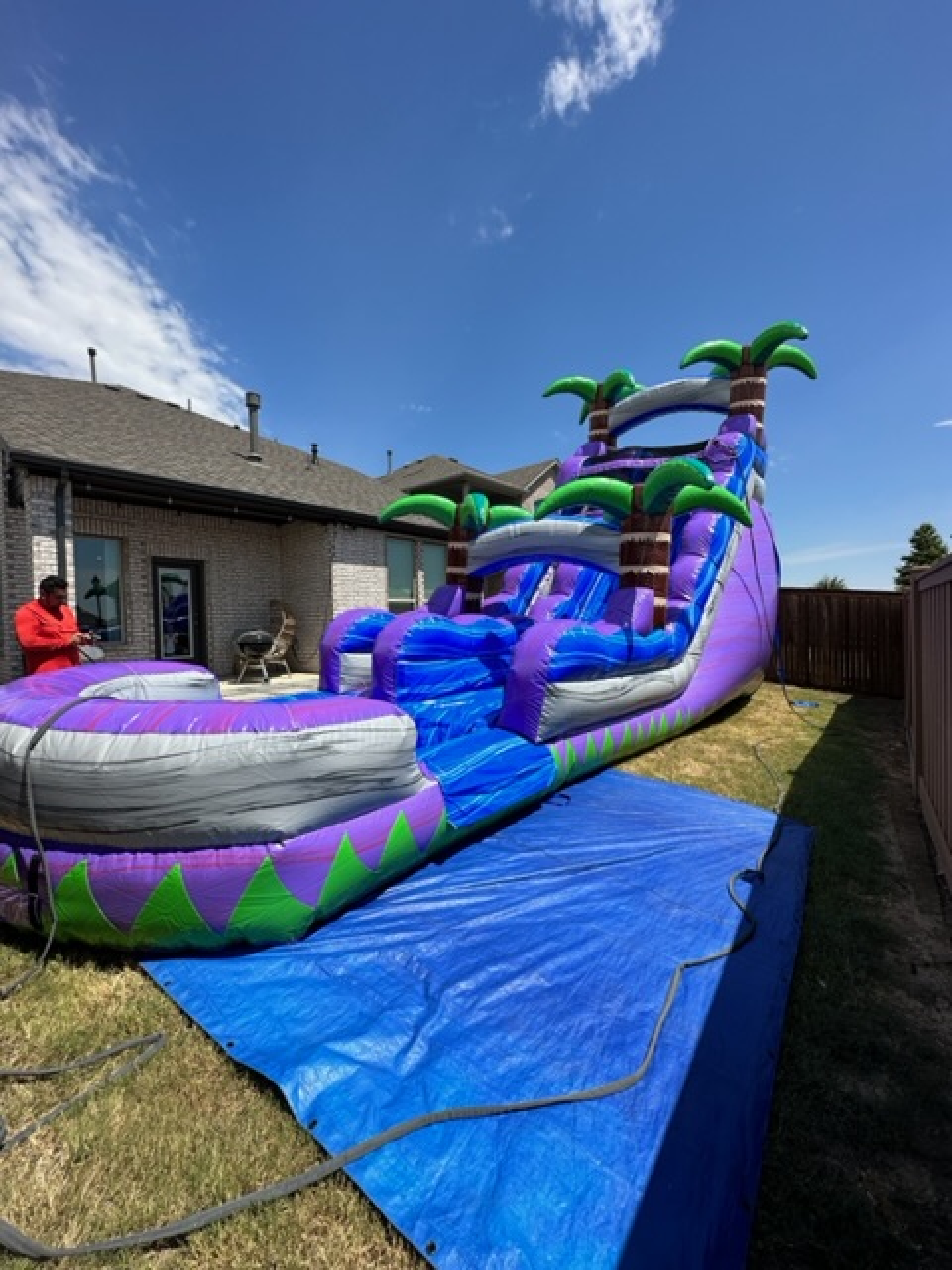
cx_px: 476
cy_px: 635
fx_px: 513
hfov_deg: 85.7
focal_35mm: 14
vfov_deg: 102.1
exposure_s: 1/2212
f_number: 2.2
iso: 50
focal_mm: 2.22
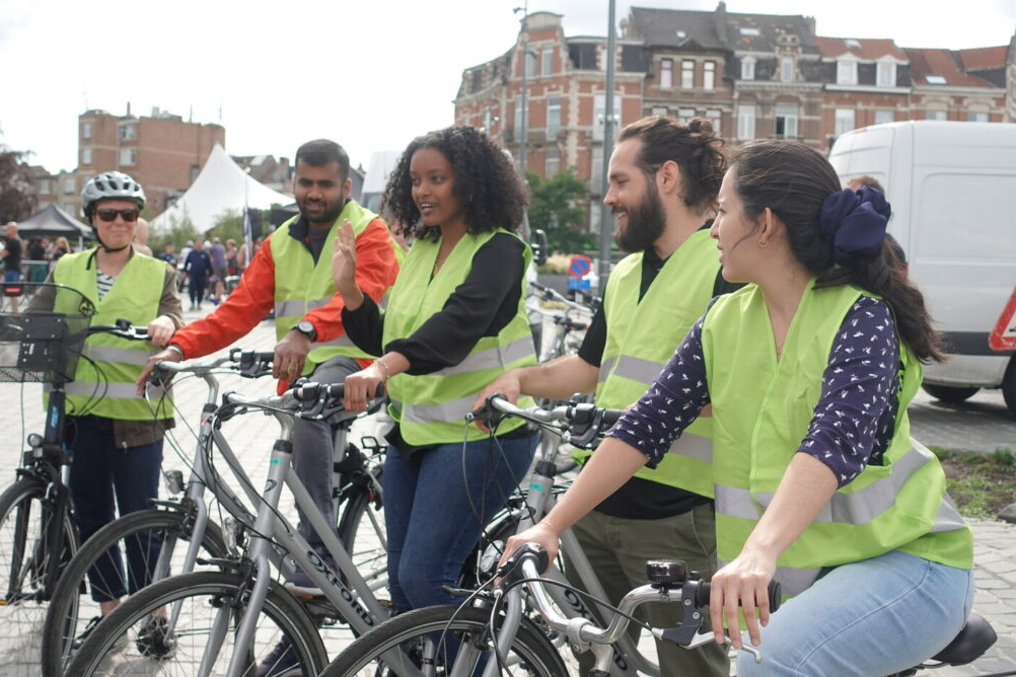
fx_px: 1298
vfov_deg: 29.2
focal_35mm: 46
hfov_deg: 42.7
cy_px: 345
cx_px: 514
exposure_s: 1/640
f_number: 2.8
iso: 125
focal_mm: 17.16
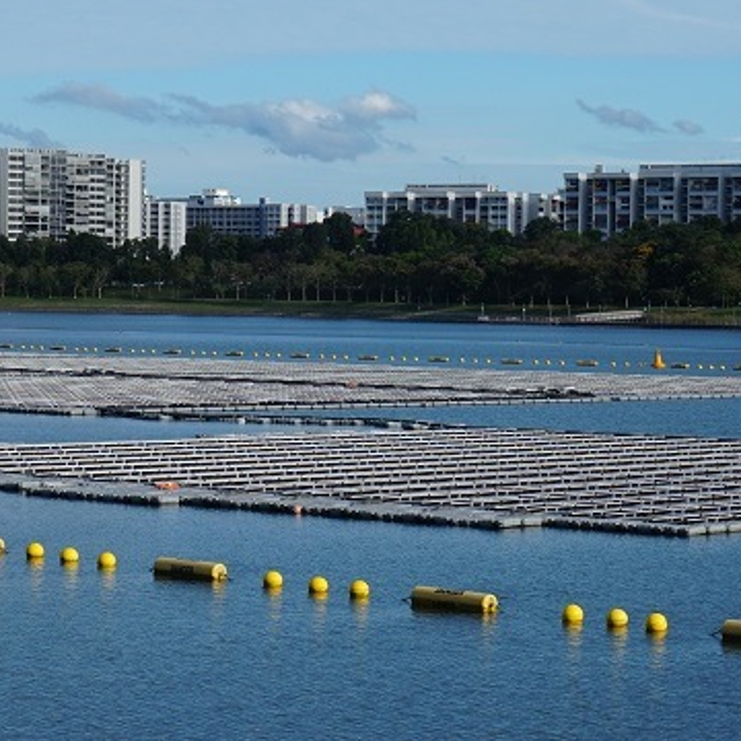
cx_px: 459
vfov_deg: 14.4
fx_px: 2930
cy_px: 363
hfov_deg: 14.4
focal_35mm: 121
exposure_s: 1/125
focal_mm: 38
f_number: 14
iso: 100
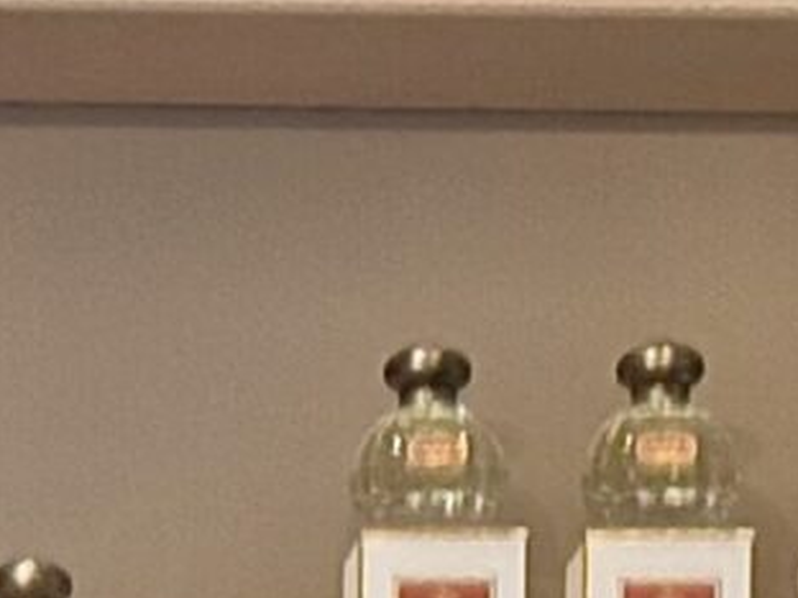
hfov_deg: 6.3
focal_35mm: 315
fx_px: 7262
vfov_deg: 4.6
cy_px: 1651
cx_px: -8
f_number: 1.78
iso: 160
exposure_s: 1/60
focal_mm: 6.76
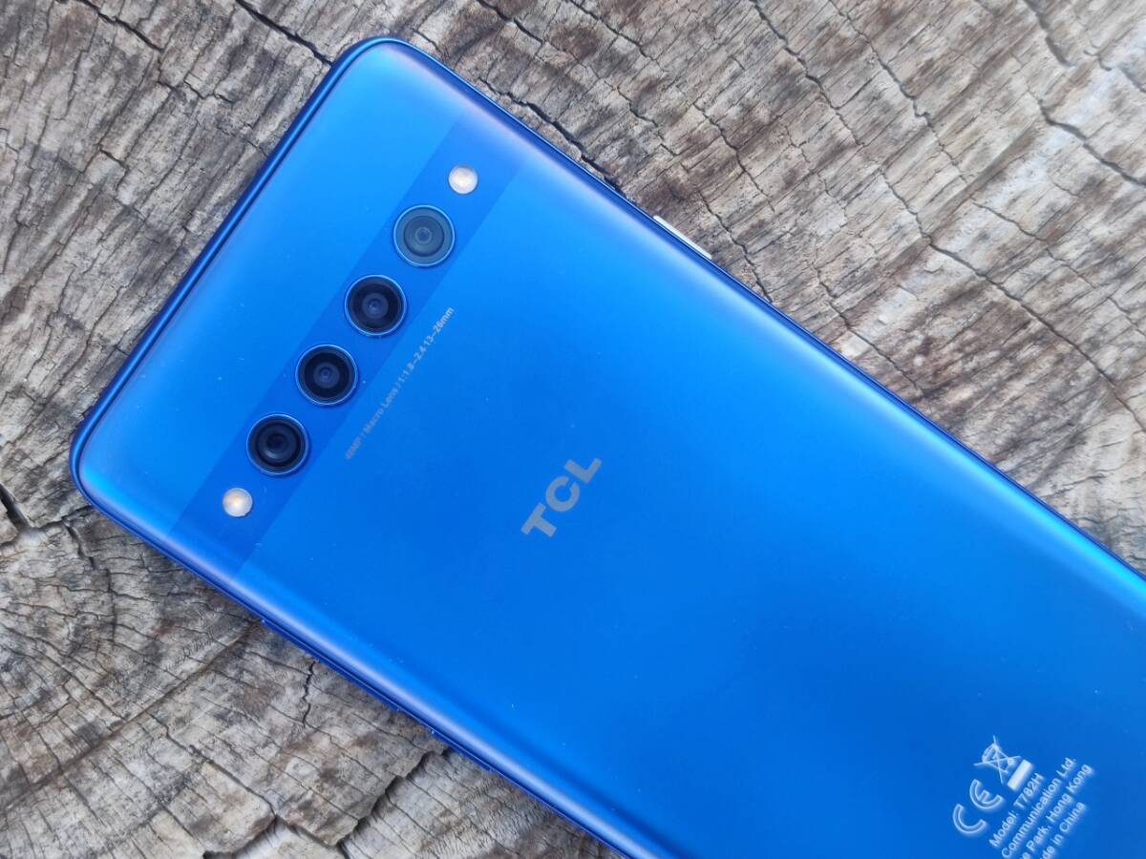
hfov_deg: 39.7
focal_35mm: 48
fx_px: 1589
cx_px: 573
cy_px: 430
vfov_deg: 30.3
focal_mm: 6.72
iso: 93
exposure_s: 1/100
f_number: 1.69
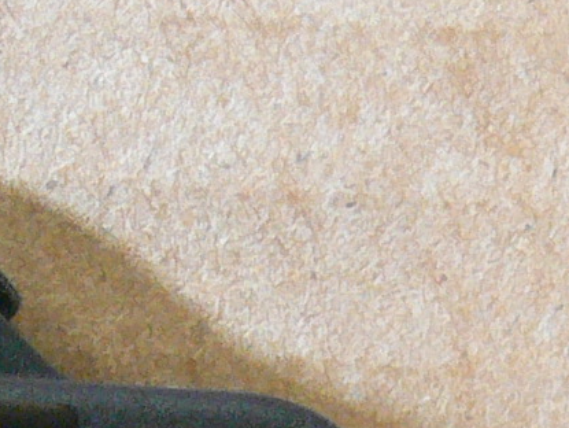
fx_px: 4524
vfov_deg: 5.1
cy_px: 1246
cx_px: 140
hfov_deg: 7.2
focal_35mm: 275
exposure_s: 1/25
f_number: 2.8
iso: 200
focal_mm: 7.4
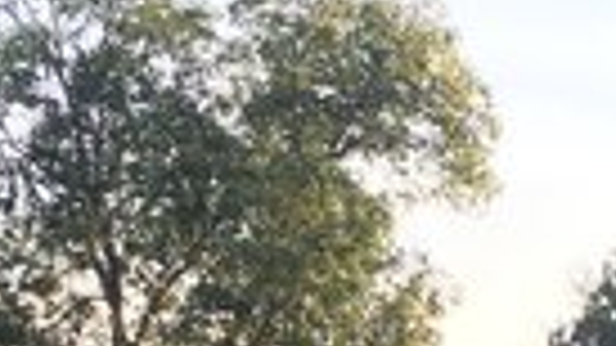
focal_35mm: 123
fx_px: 2009
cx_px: 564
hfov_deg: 17.2
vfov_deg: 9.4
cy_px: 629
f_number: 2.2
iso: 25
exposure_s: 1/190
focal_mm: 4.15
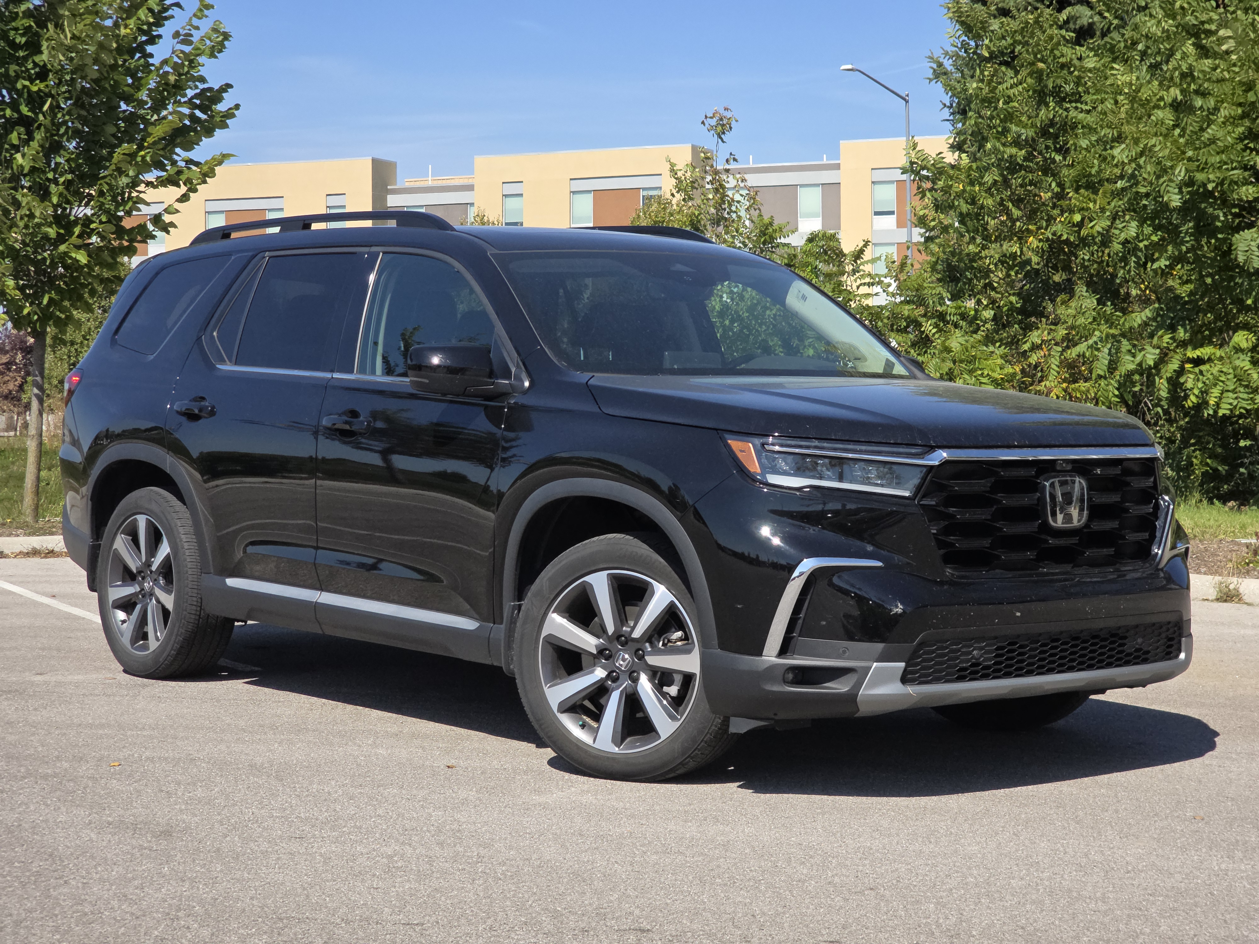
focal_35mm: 69
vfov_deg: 21.3
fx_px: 2510
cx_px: 630
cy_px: 472
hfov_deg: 28.2
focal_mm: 7.9
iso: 50
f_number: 2.4
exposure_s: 1/1814
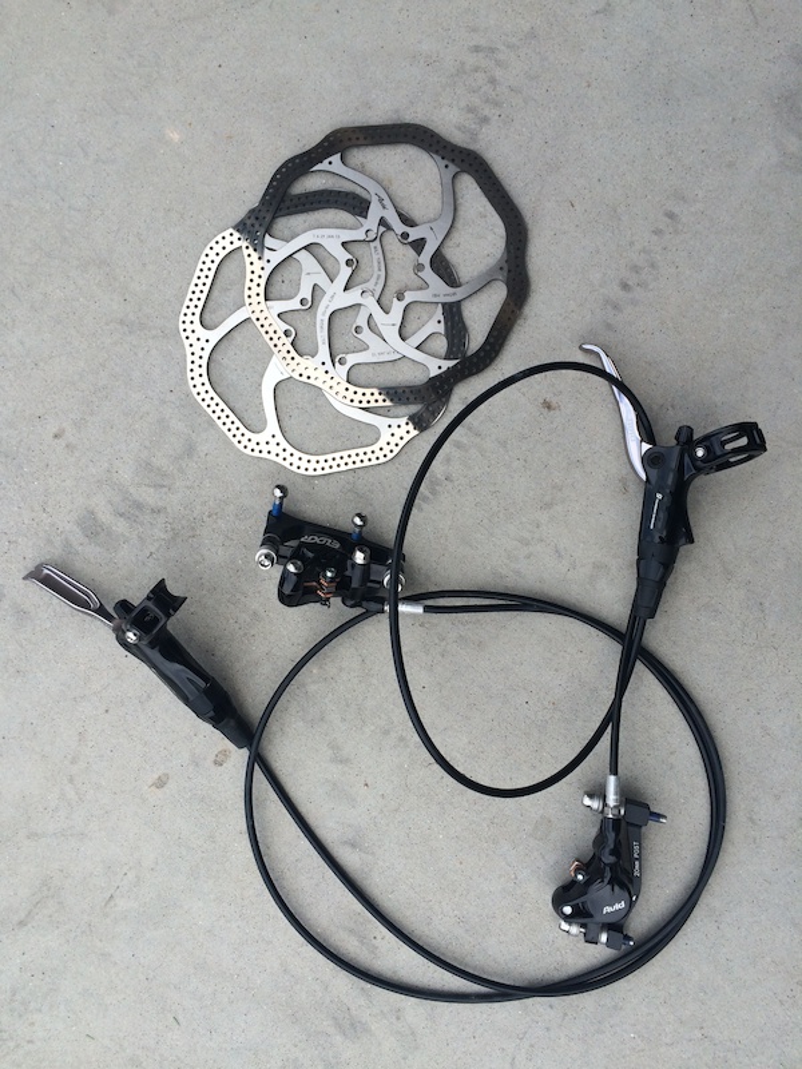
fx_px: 896
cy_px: 534
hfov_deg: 48.2
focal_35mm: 29
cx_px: 401
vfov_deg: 61.7
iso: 32
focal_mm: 4.15
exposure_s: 1/540
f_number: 2.2
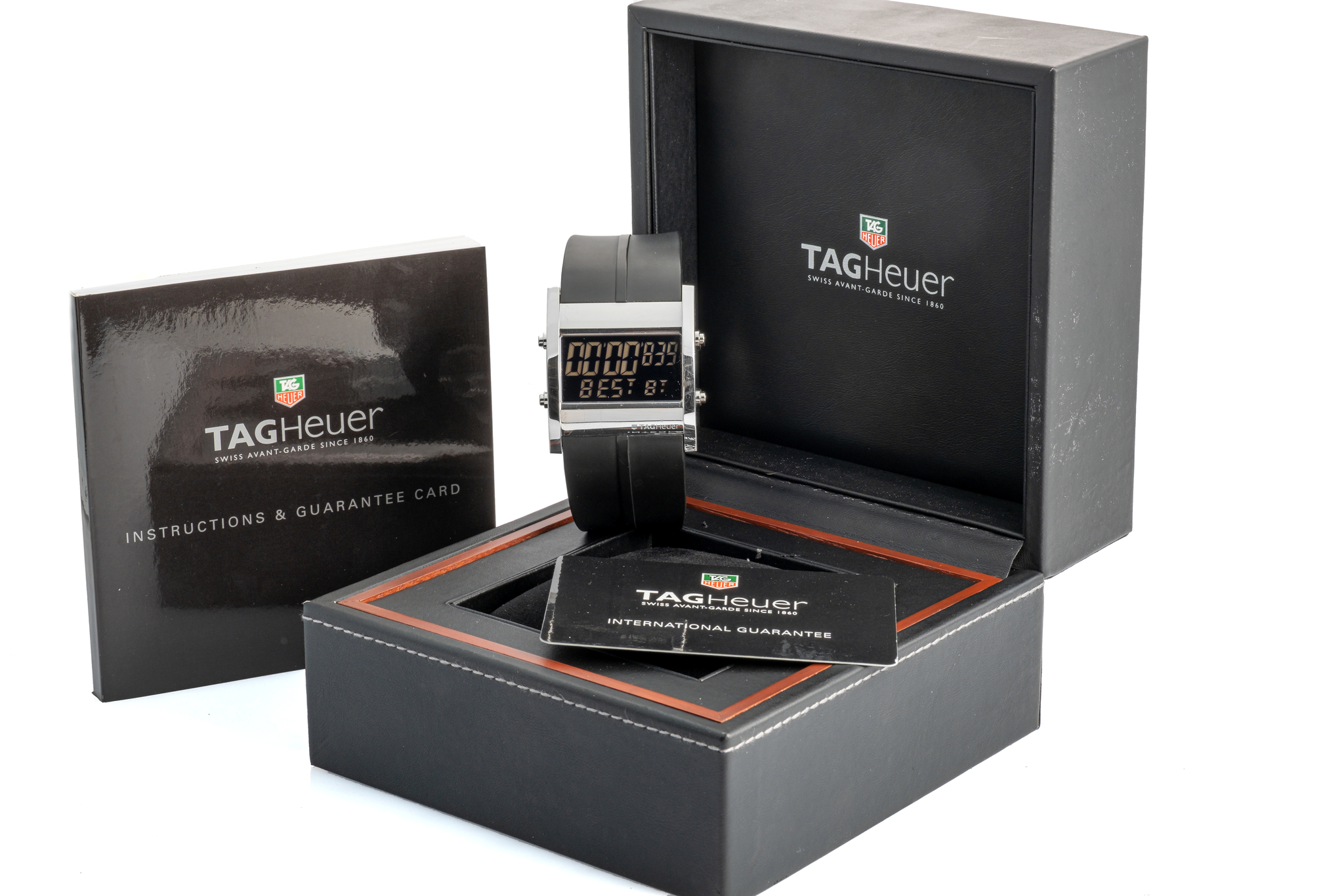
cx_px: 672
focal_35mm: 83
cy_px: 448
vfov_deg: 16.5
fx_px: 3098
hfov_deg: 24.5
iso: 200
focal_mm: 55
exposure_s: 1/250
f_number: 16
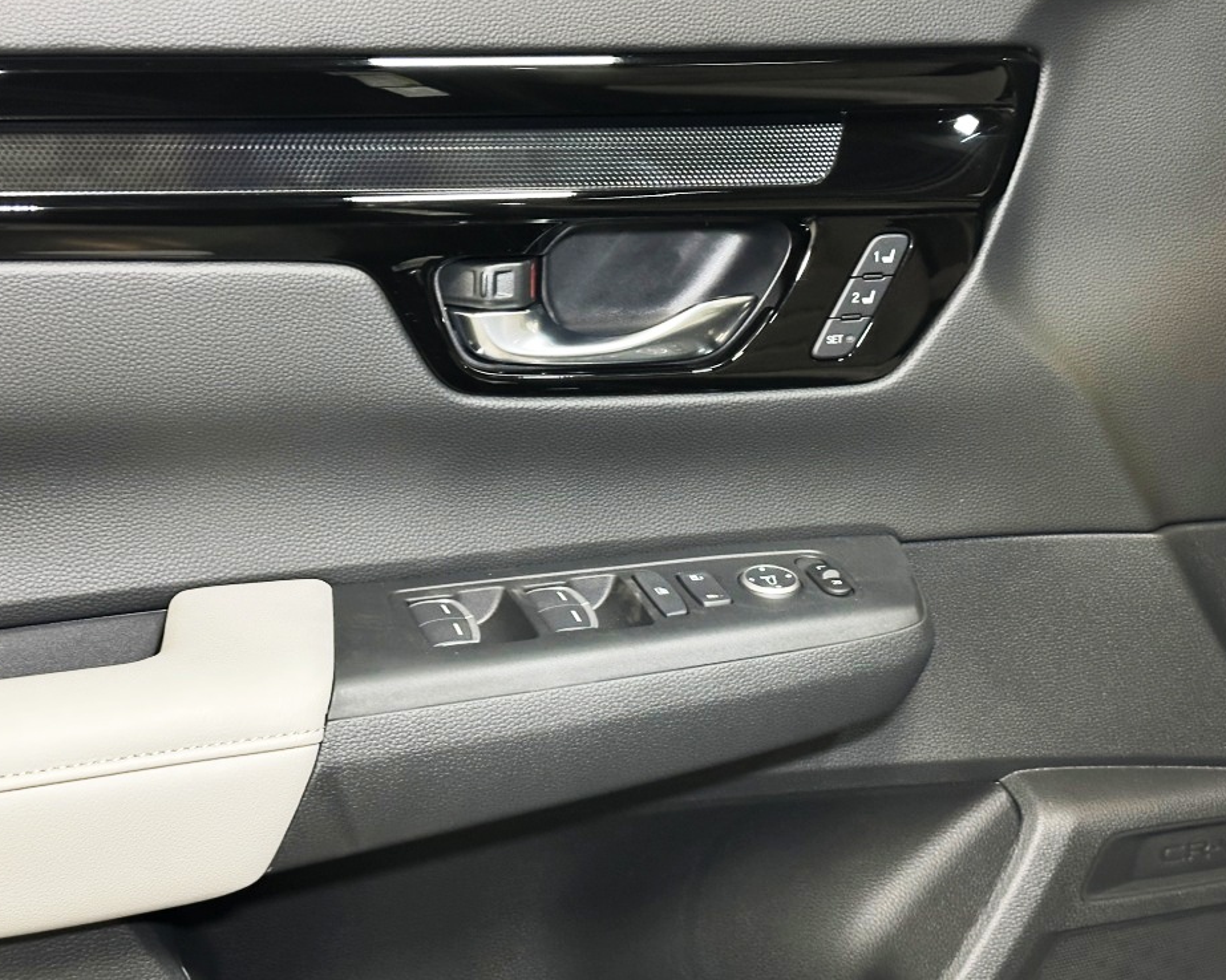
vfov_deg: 29.1
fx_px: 1886
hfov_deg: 36.0
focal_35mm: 52
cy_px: 493
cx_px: 640
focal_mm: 6.86
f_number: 1.78
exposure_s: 1/30
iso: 640
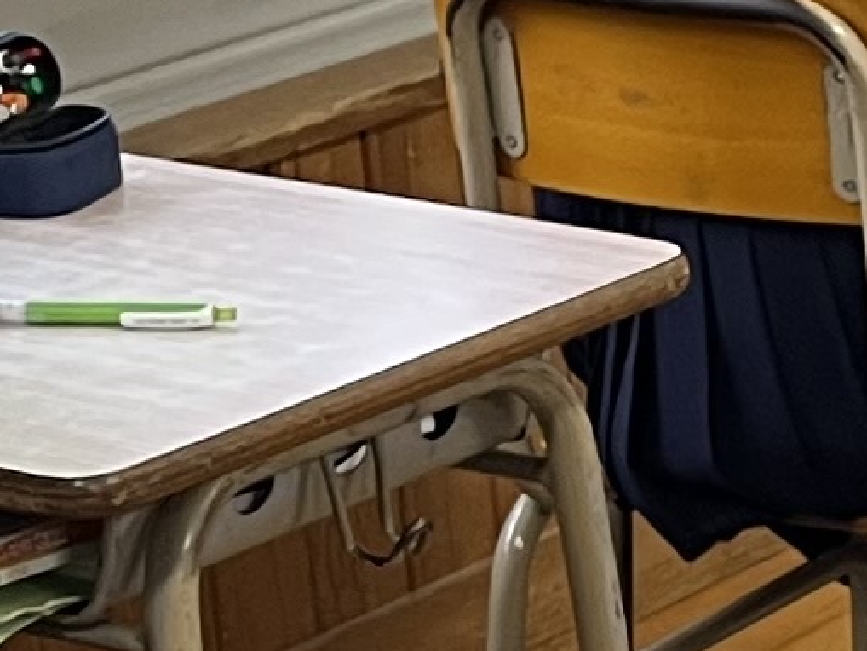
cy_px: 1009
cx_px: 1632
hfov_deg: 9.1
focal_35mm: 206
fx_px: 5161
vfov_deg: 7.1
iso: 80
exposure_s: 1/60
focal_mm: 5.1
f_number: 1.6
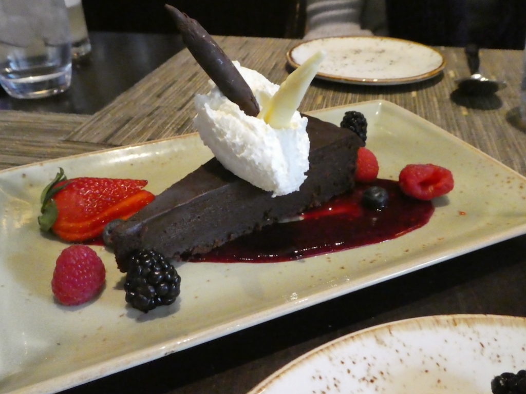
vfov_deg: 45.4
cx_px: 263
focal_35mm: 31
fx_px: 471
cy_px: 197
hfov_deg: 58.4
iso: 3200
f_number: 3.5
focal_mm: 5.4
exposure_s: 1/60
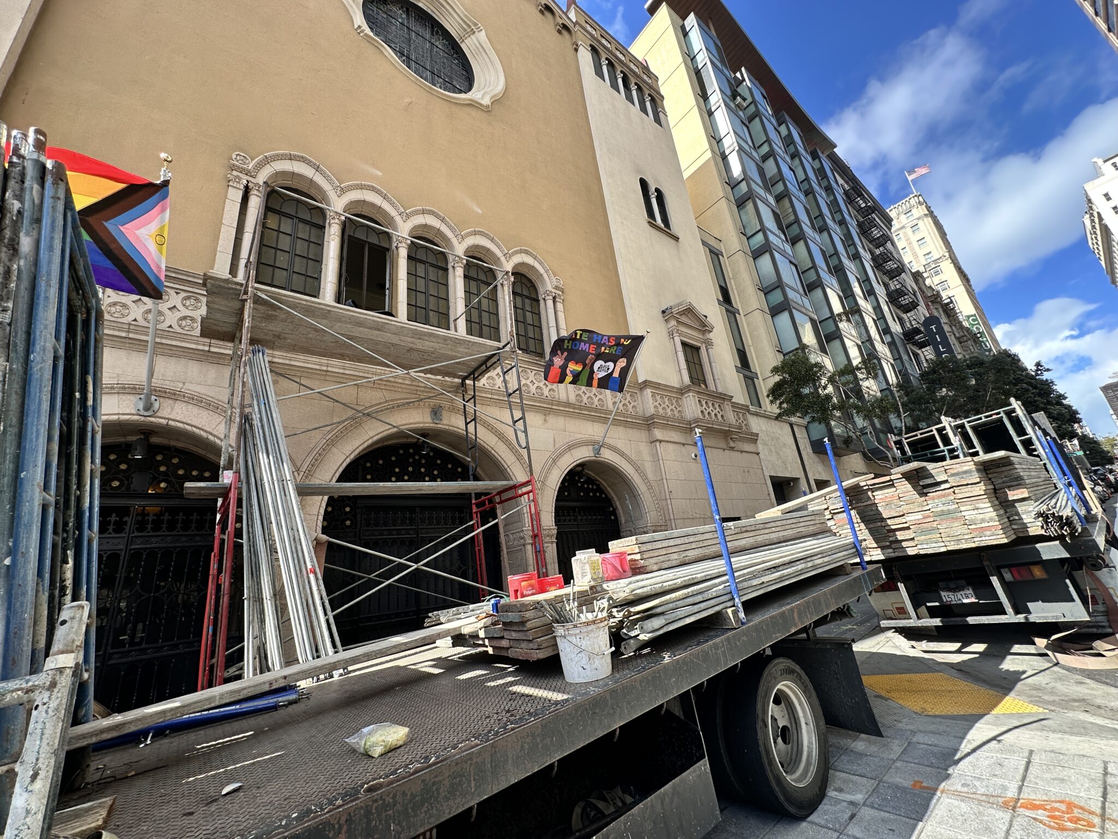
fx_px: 452
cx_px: 559
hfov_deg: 102.1
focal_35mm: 14
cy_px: 420
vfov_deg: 85.7
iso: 40
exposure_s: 1/381
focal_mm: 2.22
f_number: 2.2
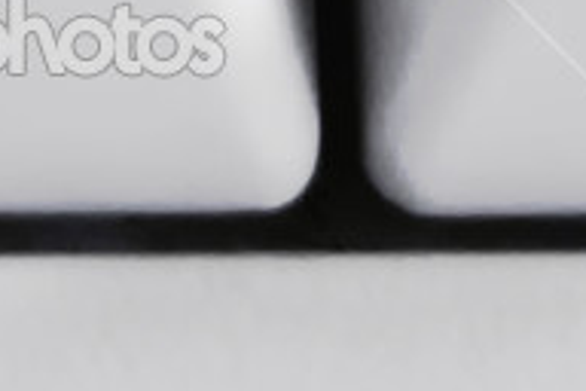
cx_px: -56
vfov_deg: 3.1
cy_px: -568
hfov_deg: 4.7
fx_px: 7156
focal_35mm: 440
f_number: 5.6
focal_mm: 55
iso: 1600
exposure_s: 1/90
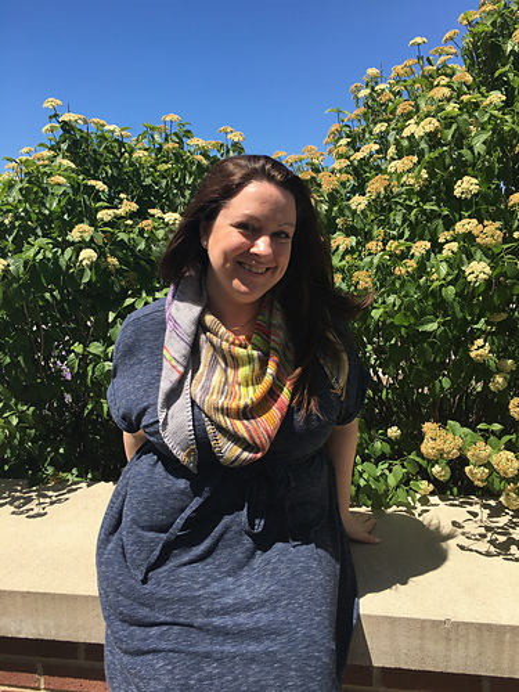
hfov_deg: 48.2
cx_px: 260
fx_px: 580
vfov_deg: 61.7
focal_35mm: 29
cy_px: 346
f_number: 2.2
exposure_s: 1/1166
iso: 25
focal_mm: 4.15
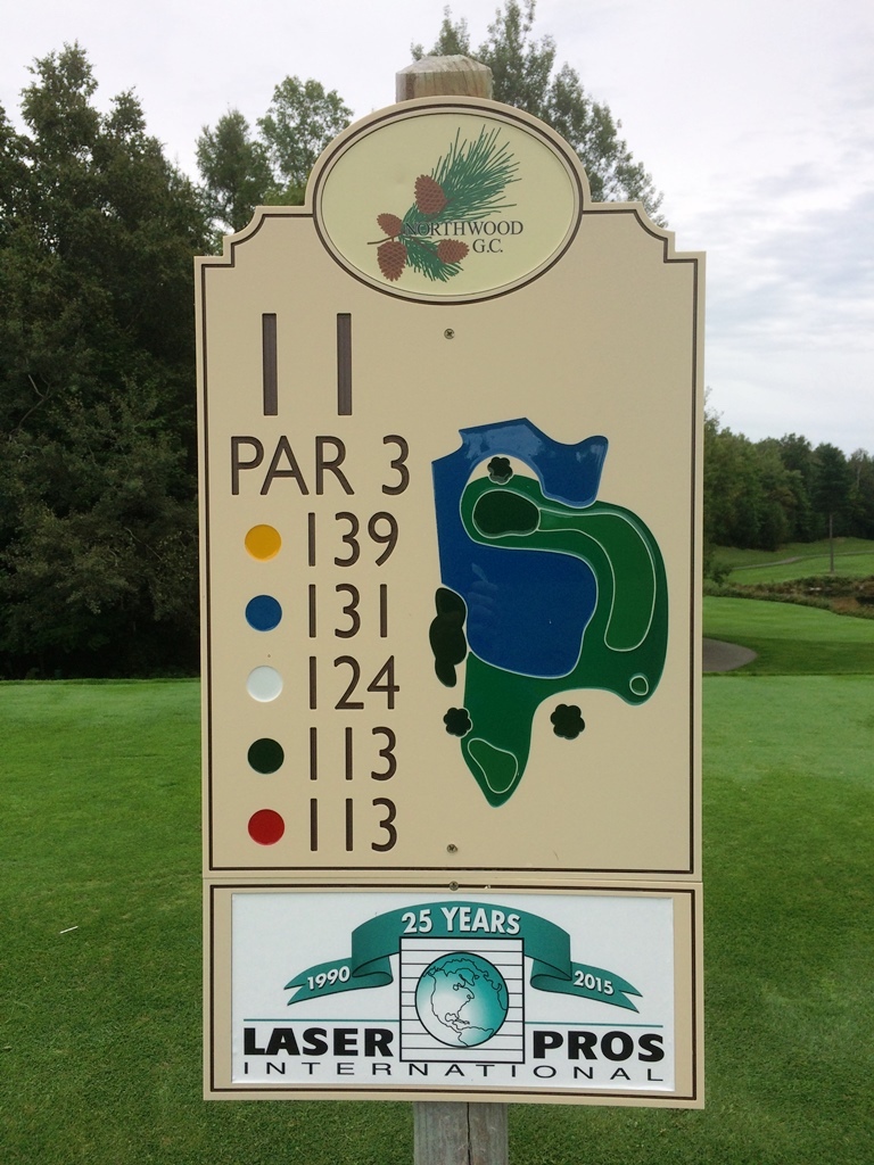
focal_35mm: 29
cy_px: 582
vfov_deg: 61.7
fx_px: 976
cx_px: 437
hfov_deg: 48.2
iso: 32
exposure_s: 1/1001
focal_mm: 4.15
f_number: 2.2
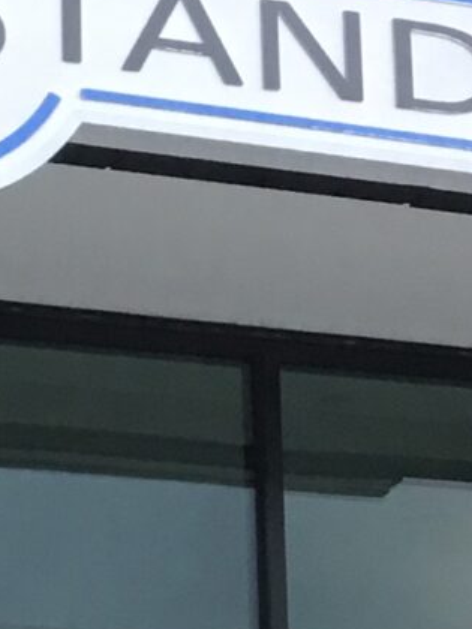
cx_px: 331
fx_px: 3436
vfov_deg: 10.5
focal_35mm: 189
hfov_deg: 7.9
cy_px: 436
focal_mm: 3.3
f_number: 2.4
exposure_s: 1/30
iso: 32
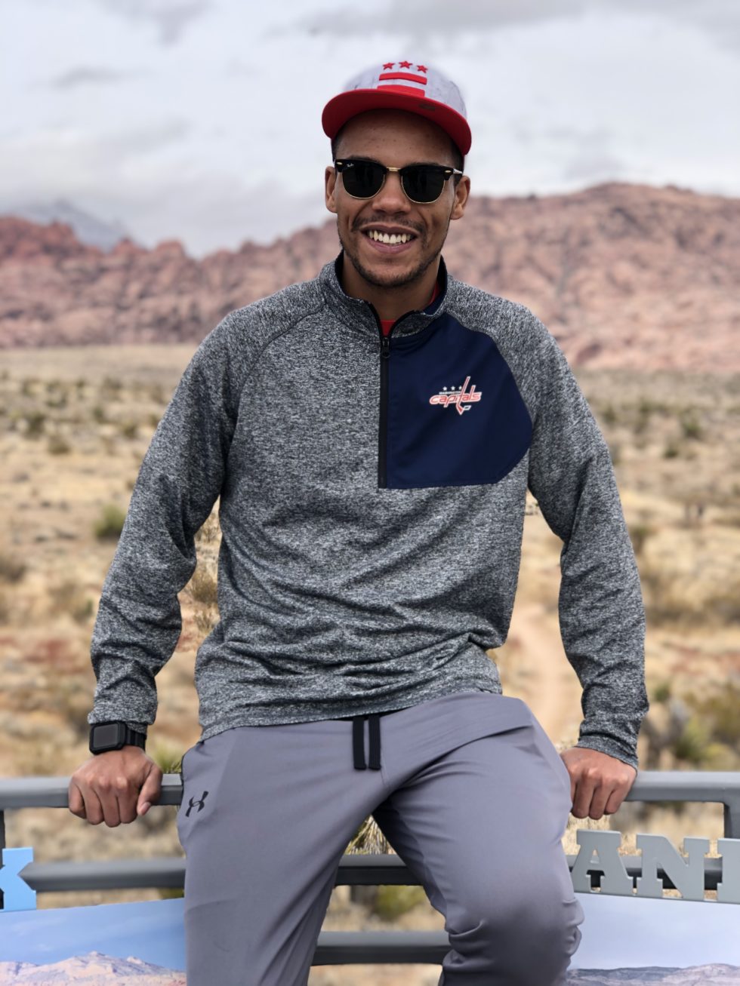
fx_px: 1625
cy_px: 493
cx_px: 370
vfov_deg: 33.8
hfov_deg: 25.7
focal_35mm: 57
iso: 20
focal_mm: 6.6
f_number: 2.8
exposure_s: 1/209
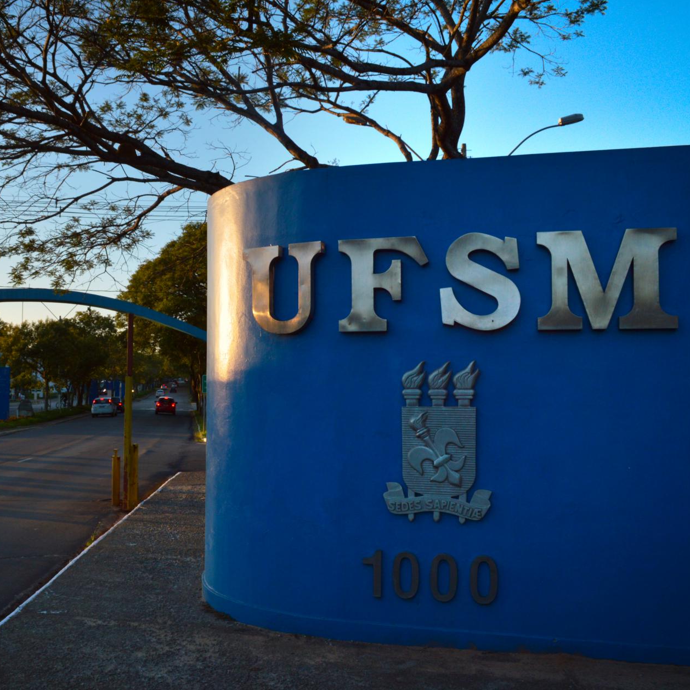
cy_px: 348
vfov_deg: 47.2
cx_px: 223
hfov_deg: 46.4
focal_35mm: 35
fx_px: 789
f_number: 10
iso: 200
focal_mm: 18
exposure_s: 1/160
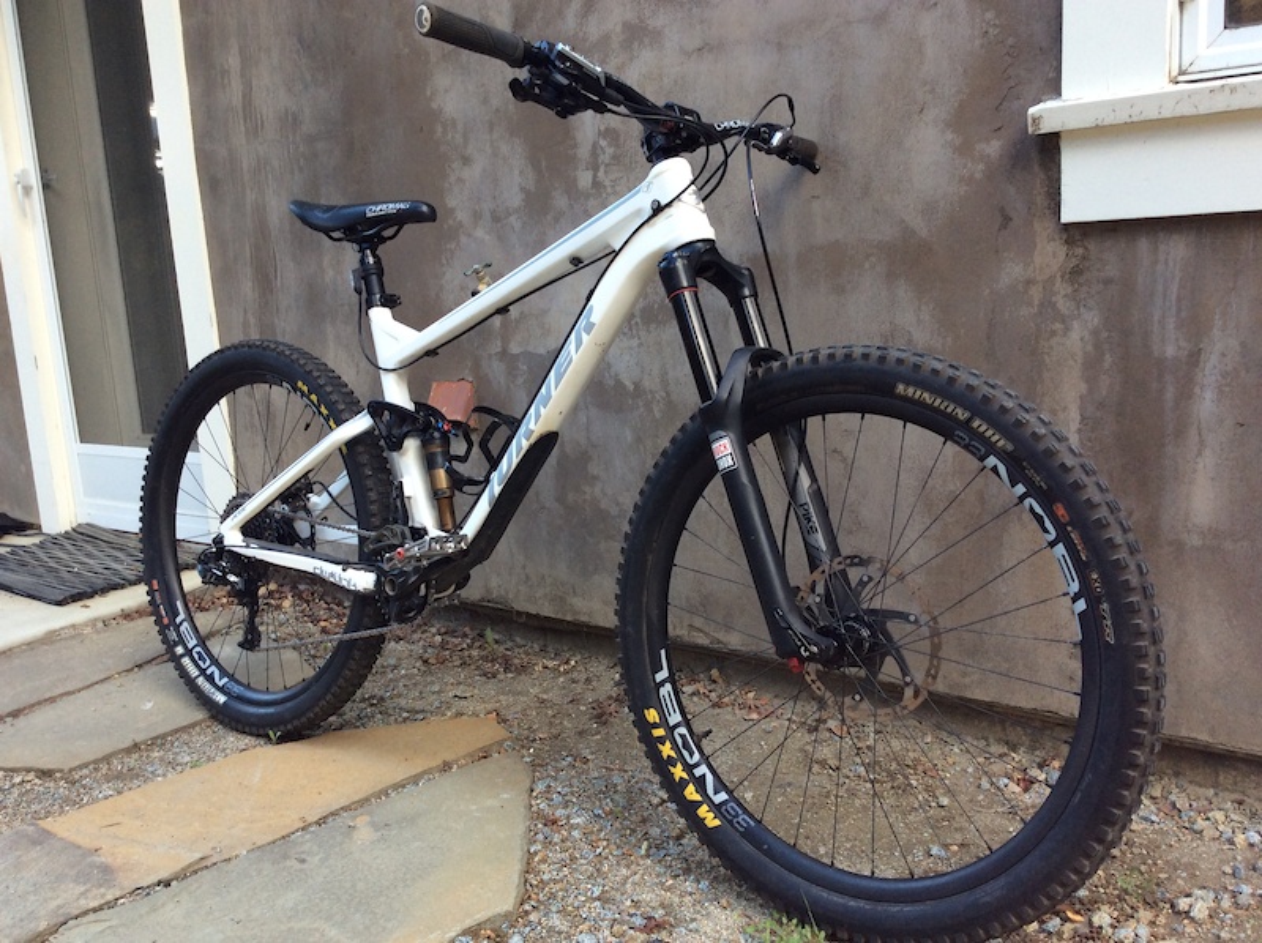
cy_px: 472
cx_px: 631
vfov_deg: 44.1
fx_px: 1165
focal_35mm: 32
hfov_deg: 56.9
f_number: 2.4
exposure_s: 1/120
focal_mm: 3.3
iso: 32
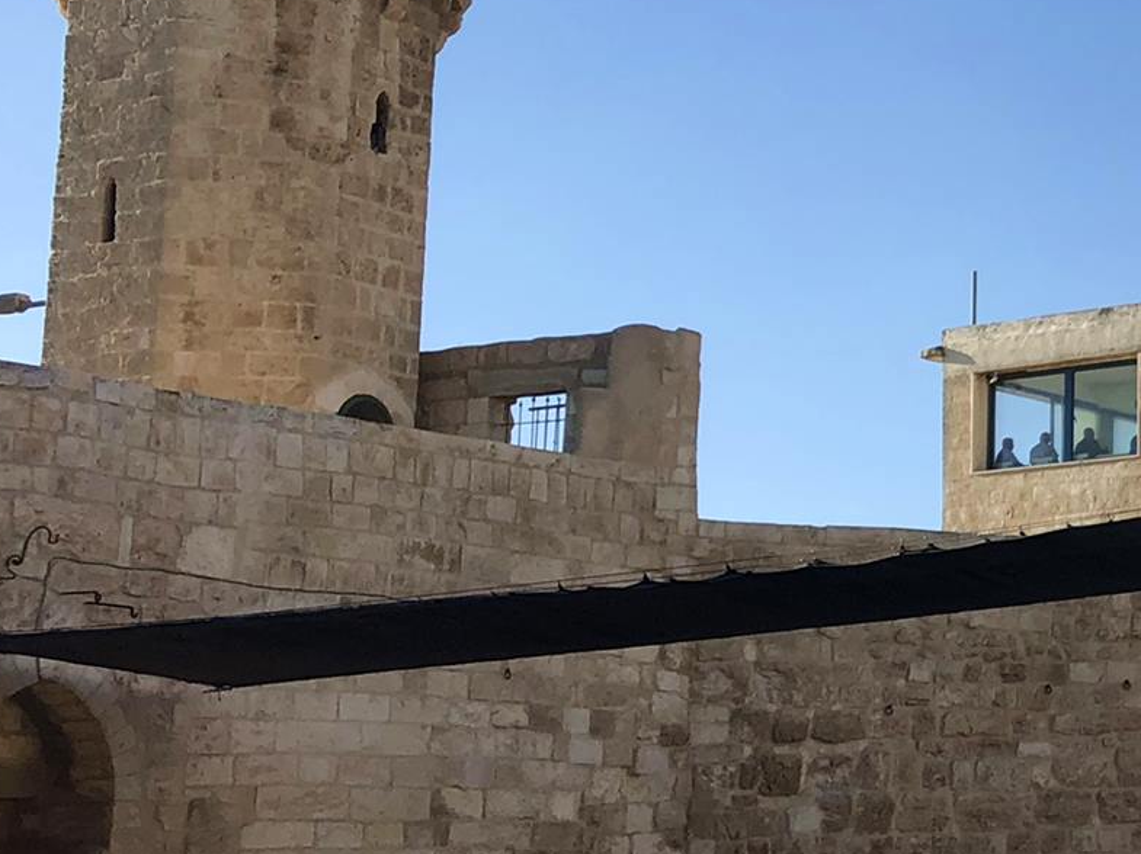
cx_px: 1625
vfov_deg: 18.0
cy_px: 323
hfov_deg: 20.9
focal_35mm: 82
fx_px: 2702
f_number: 1.8
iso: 20
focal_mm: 3.99
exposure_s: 1/1548
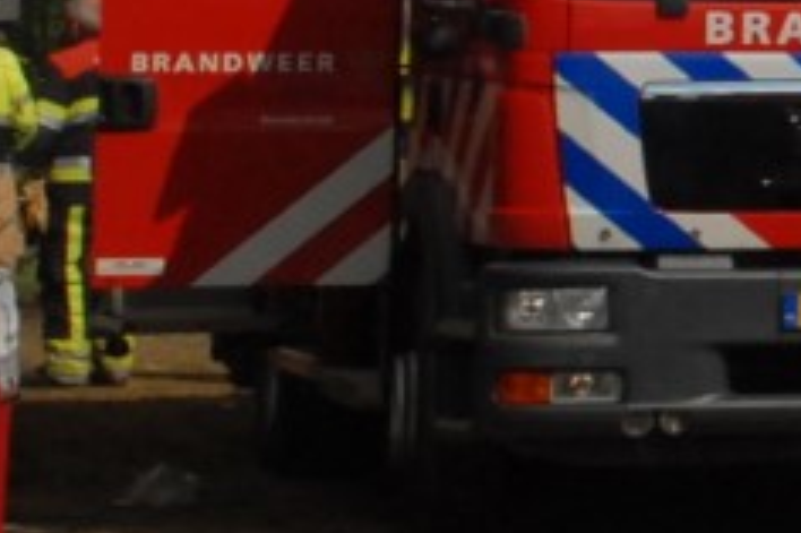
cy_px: -397
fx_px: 6613
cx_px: 2680
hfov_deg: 6.2
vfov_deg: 4.6
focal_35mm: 297
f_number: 14
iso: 400
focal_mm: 29
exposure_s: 1/800
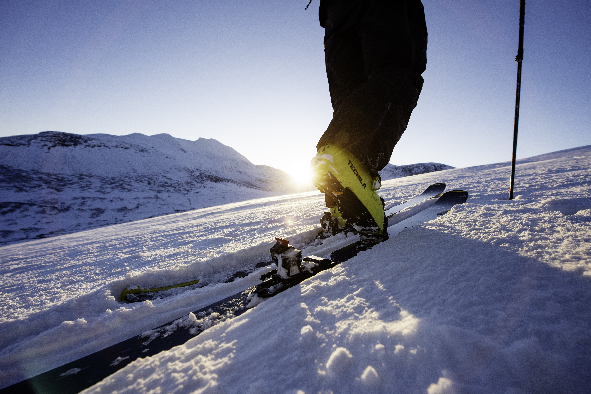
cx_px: 296
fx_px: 230
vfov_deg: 81.3
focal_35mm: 14
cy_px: 197
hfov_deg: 104.2
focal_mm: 14
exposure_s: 1/640
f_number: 8
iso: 250
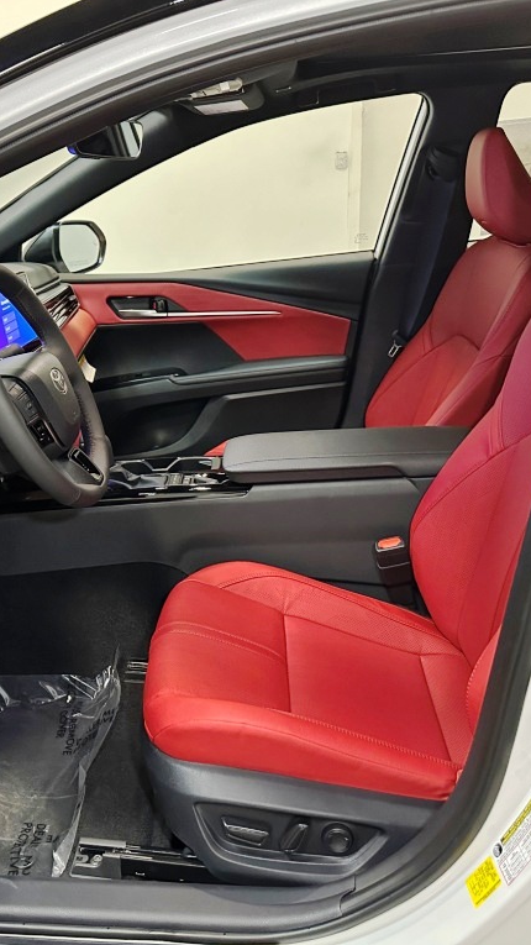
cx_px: 151
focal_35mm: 35
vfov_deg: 56.6
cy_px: 472
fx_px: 877
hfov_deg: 33.2
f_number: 1.78
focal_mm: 6.86
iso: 640
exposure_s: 1/60
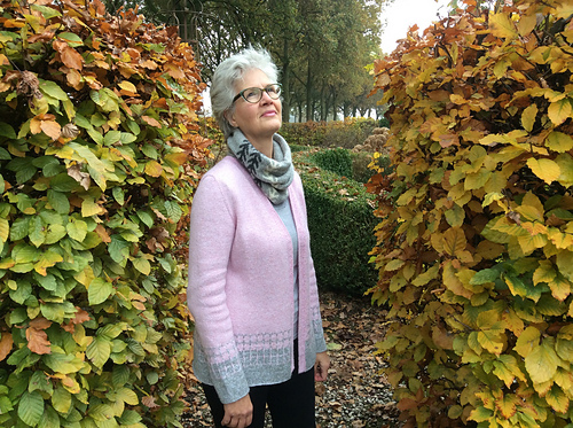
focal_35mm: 32
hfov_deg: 56.9
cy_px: 214
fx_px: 529
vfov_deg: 44.0
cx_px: 286
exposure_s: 1/100
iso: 32
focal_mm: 3.3
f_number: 2.4
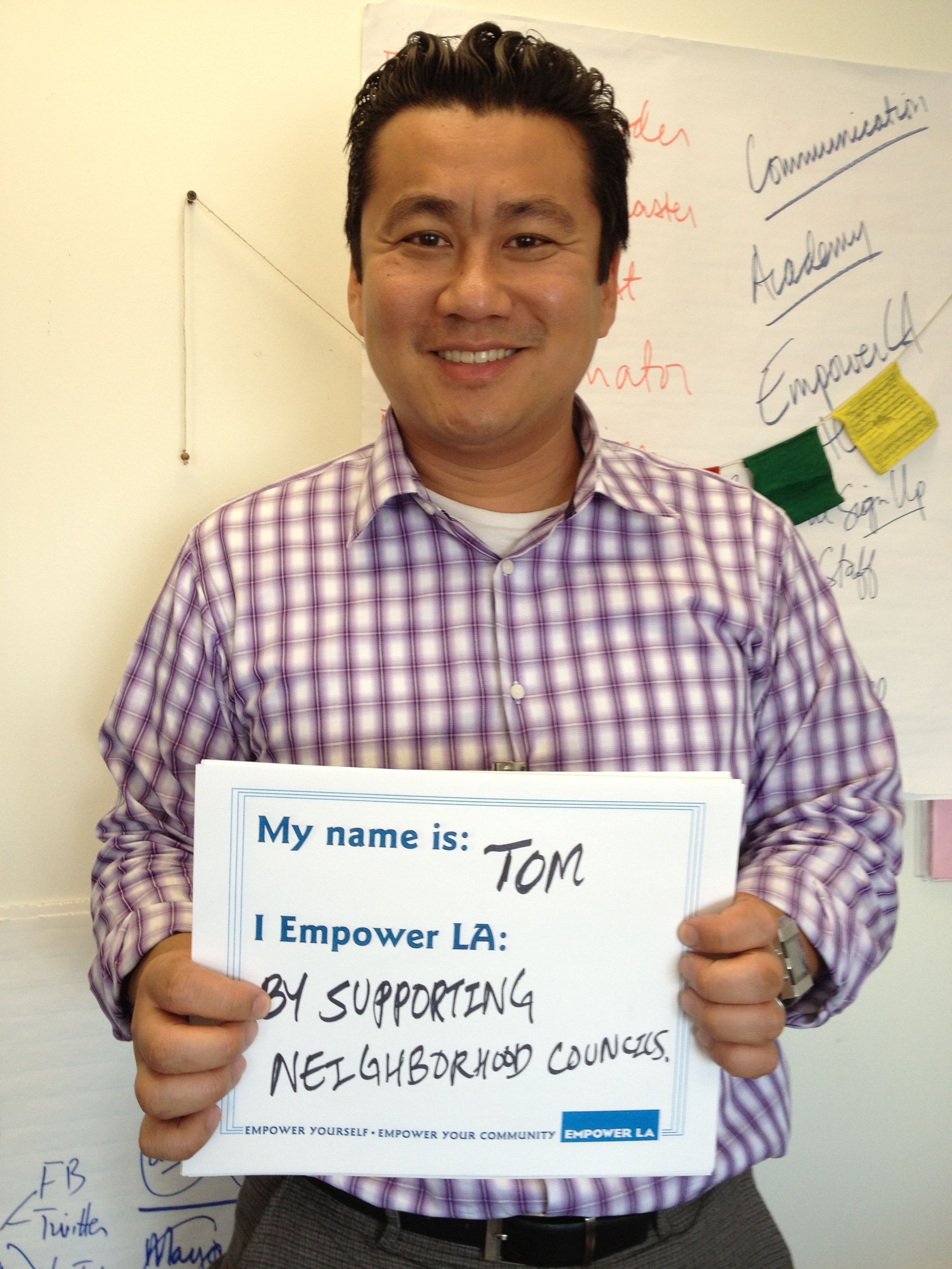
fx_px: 1283
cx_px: 476
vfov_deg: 52.6
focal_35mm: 35
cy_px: 634
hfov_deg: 40.7
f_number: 2.4
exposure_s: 1/60
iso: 64
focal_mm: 4.28
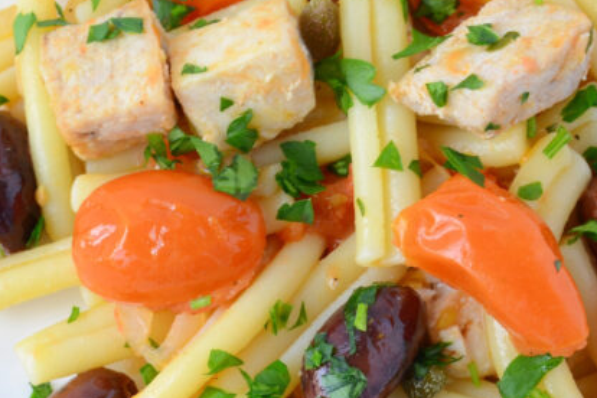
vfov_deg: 7.4
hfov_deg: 11.1
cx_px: 264
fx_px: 3068
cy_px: 386
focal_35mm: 185
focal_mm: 50
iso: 100
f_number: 9
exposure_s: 1/10
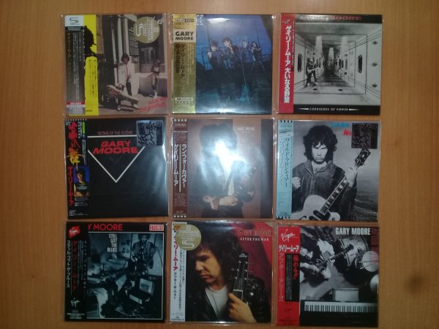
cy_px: 164
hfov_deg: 58.4
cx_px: 220
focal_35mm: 31
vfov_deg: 45.4
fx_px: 393
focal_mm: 3.3
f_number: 2.2
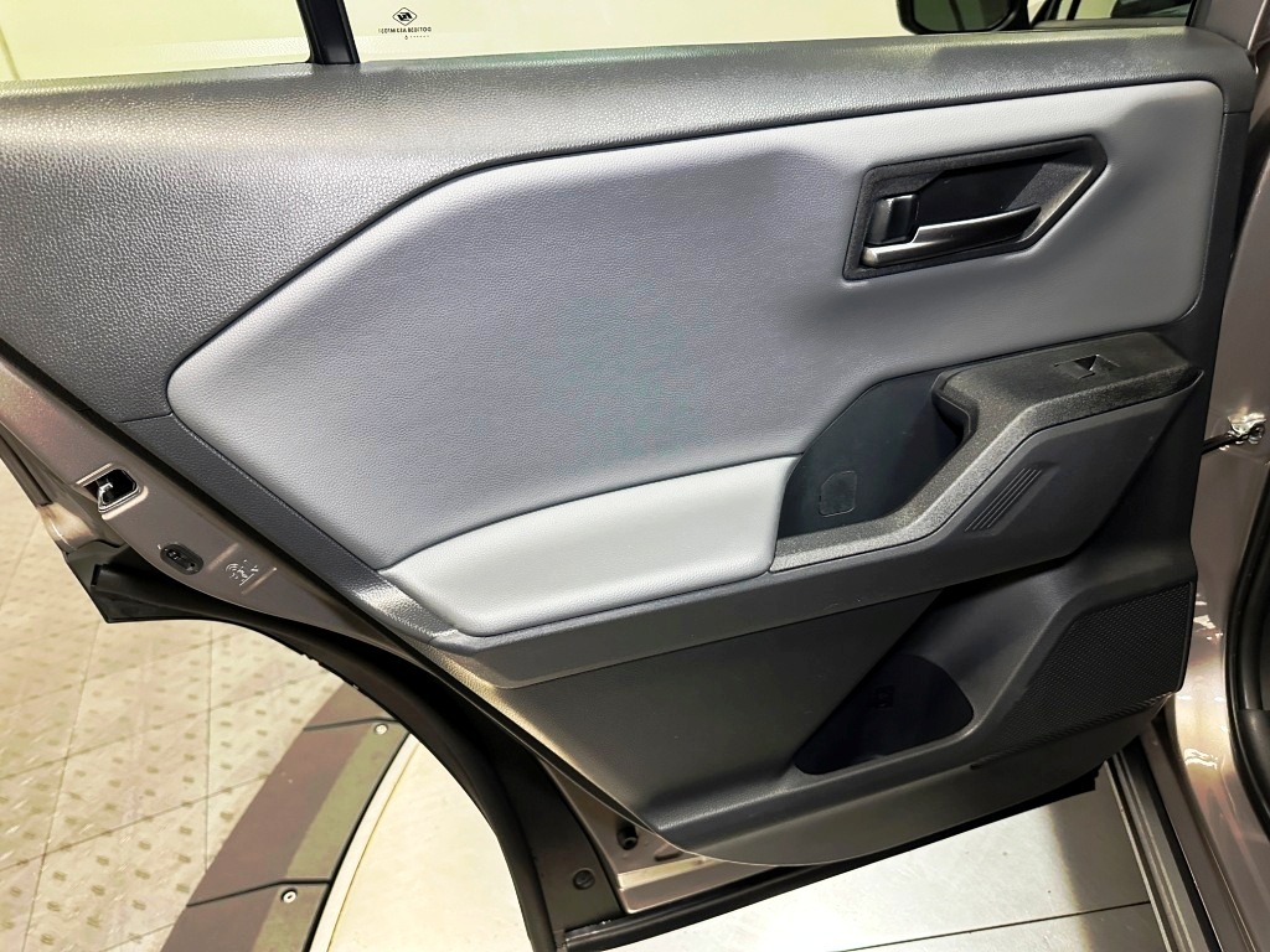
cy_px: 476
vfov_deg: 56.8
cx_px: 635
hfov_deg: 71.6
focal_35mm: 24
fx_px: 881
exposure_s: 1/40
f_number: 1.78
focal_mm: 6.86
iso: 640
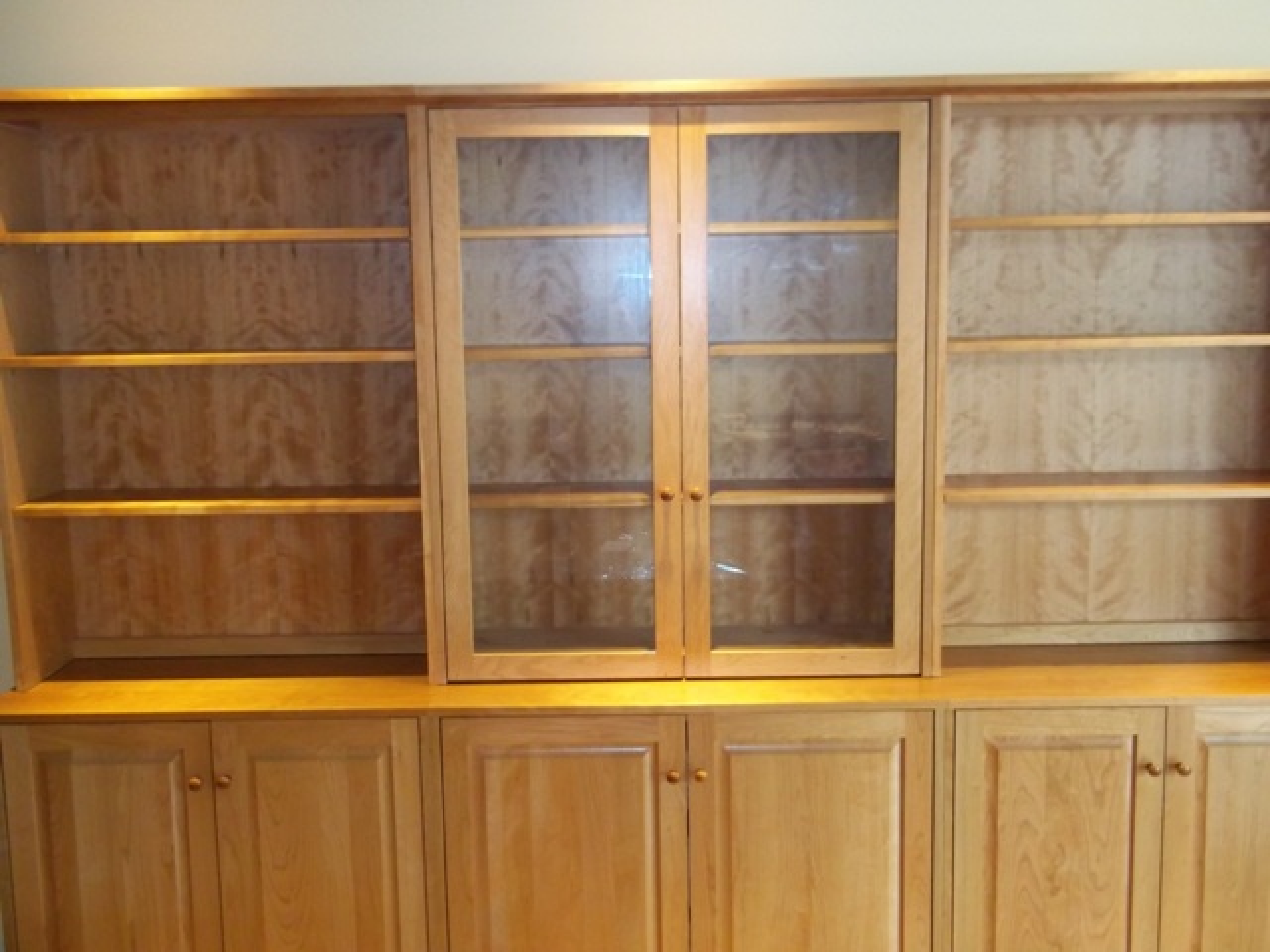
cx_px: 635
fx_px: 1321
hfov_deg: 51.4
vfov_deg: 39.7
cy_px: 476
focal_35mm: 36
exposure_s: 1/30
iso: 320
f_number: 3.1
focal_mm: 6.5
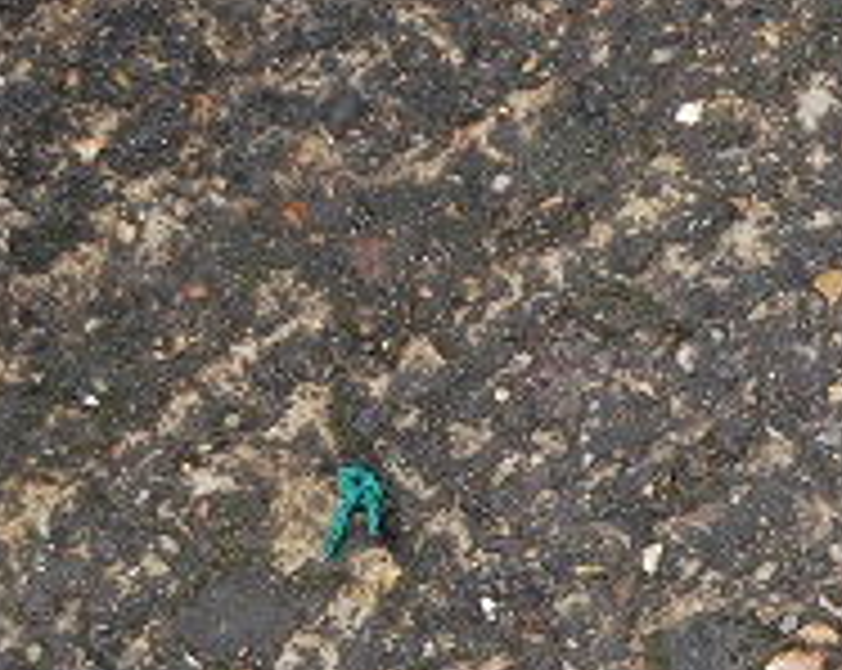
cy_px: 852
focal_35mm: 154
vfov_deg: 9.8
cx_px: 1243
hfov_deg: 12.0
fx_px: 3832
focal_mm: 34
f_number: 5.6
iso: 160
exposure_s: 1/125
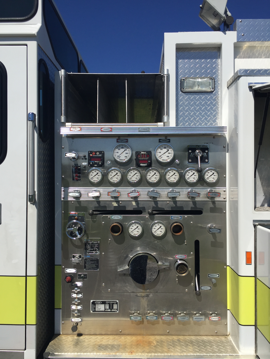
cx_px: 135
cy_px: 180
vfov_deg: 61.7
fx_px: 302
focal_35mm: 29
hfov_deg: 48.2
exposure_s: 1/3968
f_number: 2.2
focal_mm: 4.15
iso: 32
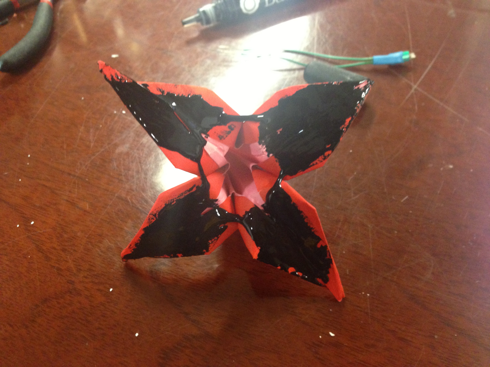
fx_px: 467
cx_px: 245
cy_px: 184
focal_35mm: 33
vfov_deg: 42.9
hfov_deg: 55.4
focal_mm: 4.13
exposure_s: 1/15
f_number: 2.4
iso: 400
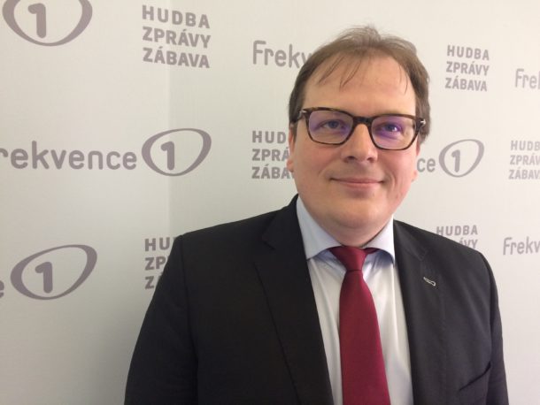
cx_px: 270
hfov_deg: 61.6
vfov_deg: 48.3
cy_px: 202
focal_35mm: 29
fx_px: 453
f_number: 2.2
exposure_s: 1/33
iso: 250
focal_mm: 4.15
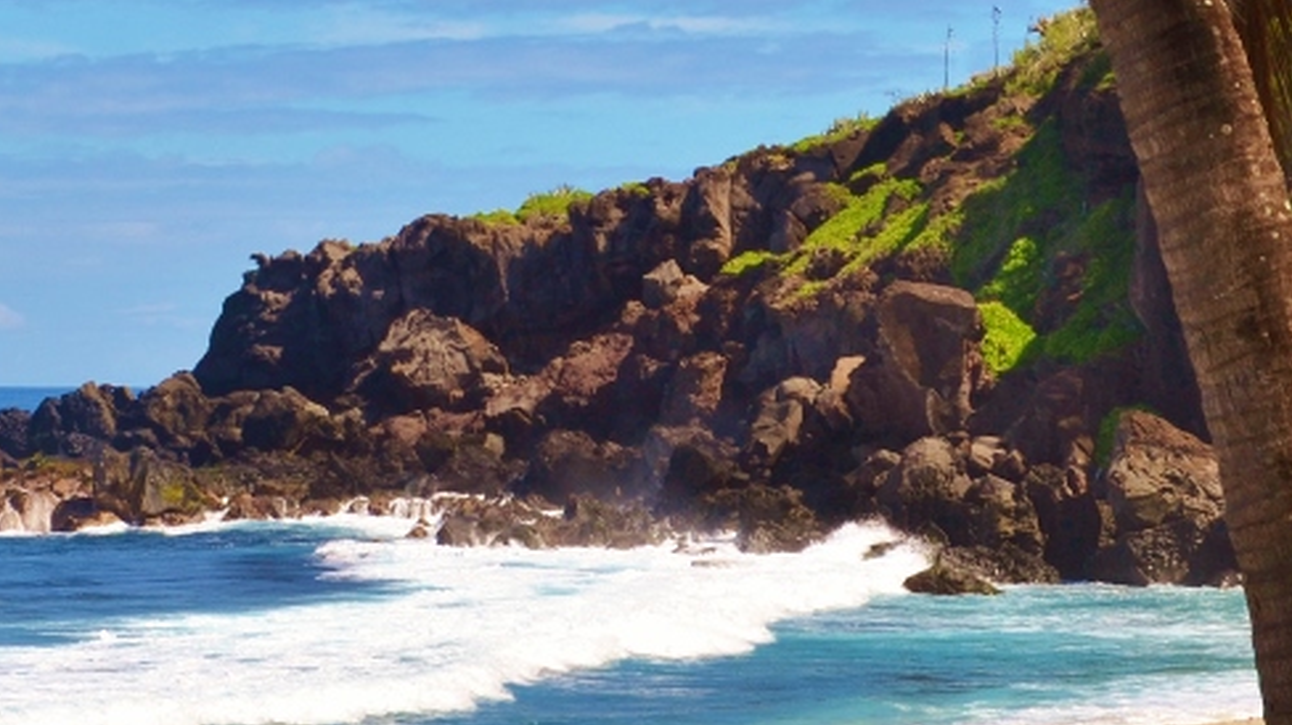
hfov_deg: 13.0
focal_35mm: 165
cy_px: 57
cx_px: 612
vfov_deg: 7.3
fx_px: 5650
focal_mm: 40
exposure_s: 1/200
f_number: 10
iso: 100
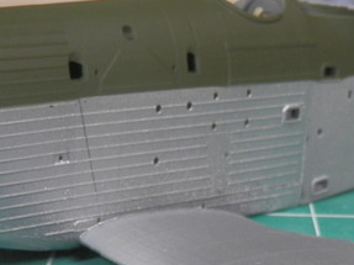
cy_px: 192
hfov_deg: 21.1
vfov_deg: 15.8
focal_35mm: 93
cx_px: 204
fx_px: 951
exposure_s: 1/30
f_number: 3
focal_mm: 4.5
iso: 80
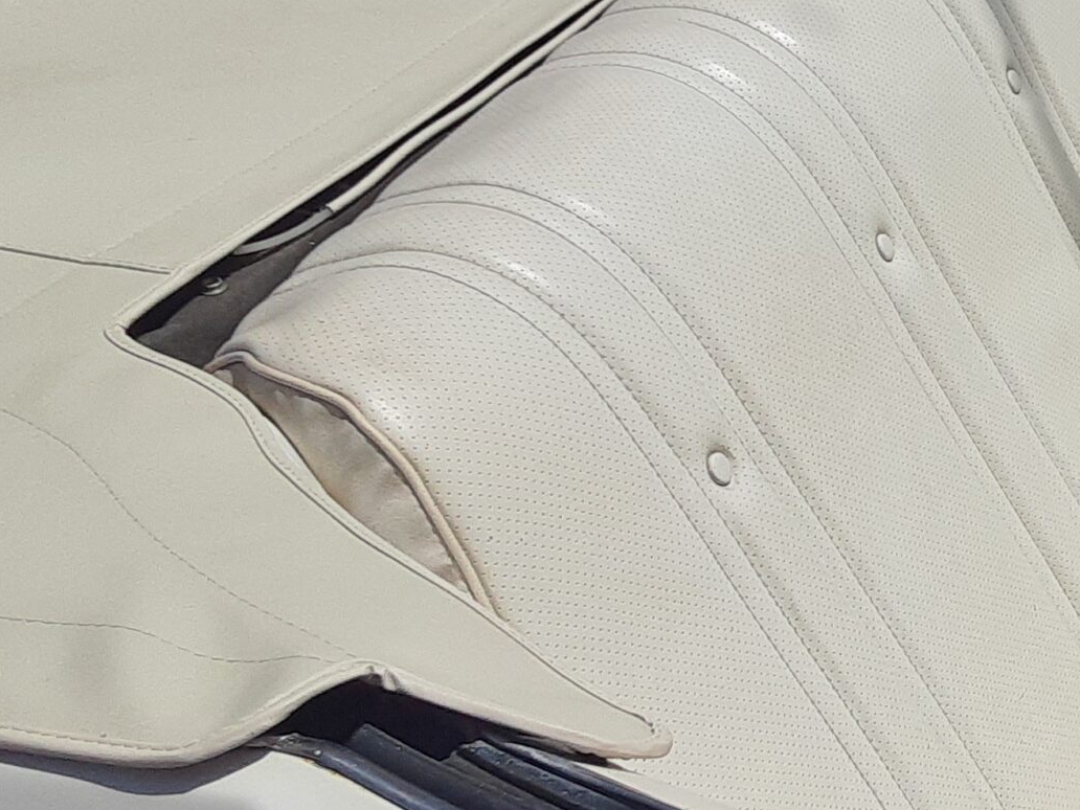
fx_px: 2090
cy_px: 329
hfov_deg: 26.7
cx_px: 1186
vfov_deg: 21.9
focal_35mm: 67
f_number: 1.9
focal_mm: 2.91
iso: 40
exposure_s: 1/7752
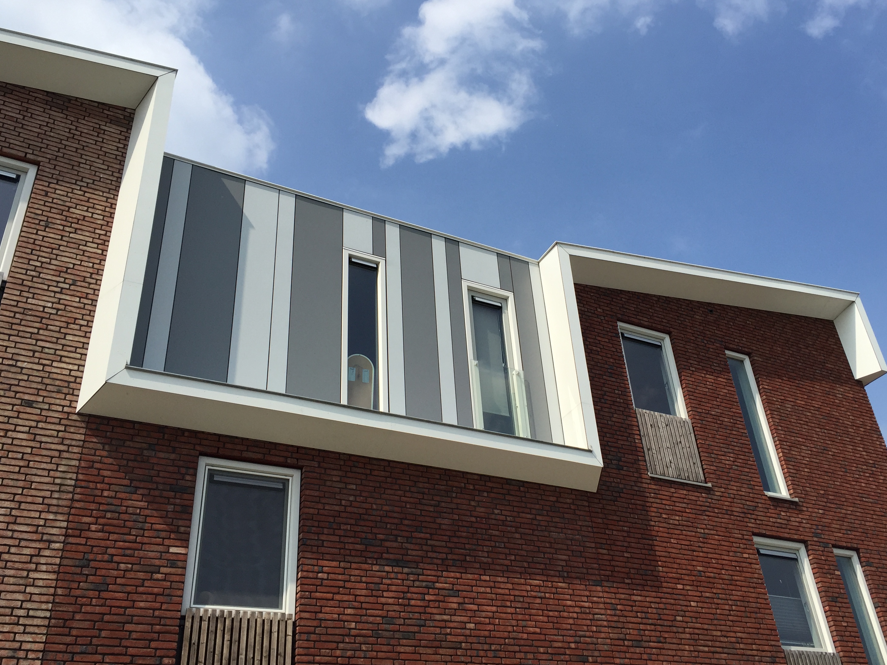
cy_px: 320
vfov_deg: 41.8
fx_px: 871
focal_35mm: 34
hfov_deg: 53.8
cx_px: 503
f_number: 2.2
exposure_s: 1/2825
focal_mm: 4.15
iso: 32
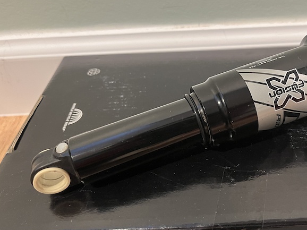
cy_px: 121
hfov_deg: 50.3
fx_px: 319
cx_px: 208
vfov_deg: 39.6
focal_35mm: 36
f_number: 1.6
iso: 400
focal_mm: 5.1
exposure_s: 1/40
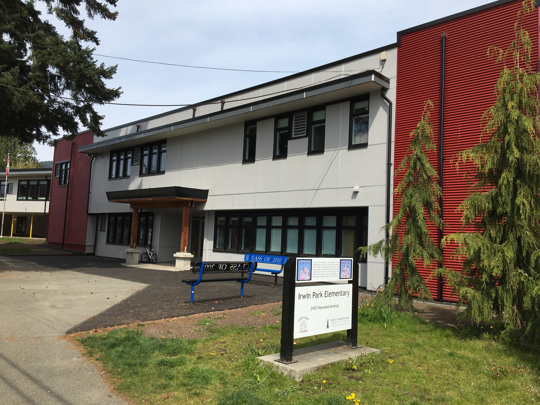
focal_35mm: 29
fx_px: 452
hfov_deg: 61.7
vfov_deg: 48.2
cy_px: 202
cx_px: 270
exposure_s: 1/1789
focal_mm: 4.15
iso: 25
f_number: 2.2
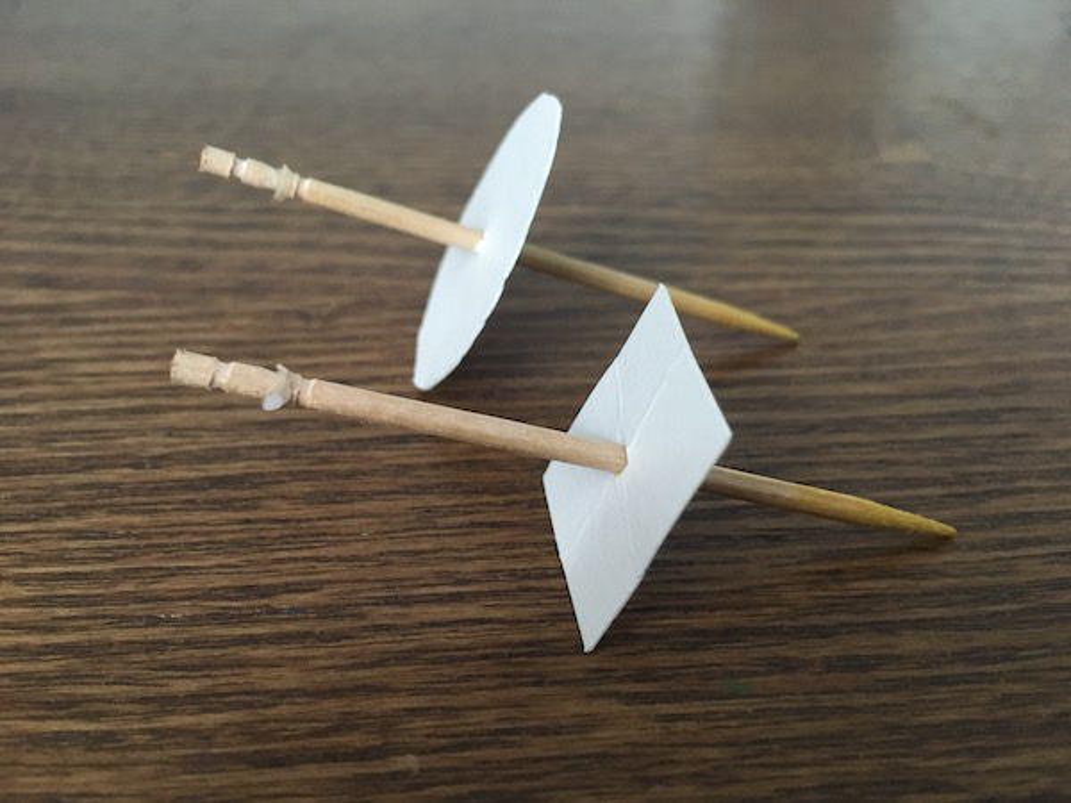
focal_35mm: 29
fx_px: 897
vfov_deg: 48.2
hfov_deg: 61.7
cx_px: 536
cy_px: 402
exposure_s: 1/17
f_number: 2.2
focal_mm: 4.15
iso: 200
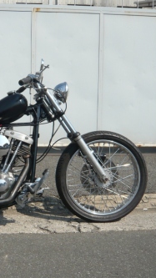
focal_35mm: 41
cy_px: 139
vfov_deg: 49.4
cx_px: 5
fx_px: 302
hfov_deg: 27.5
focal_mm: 4.6
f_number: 8
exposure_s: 1/200
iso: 100
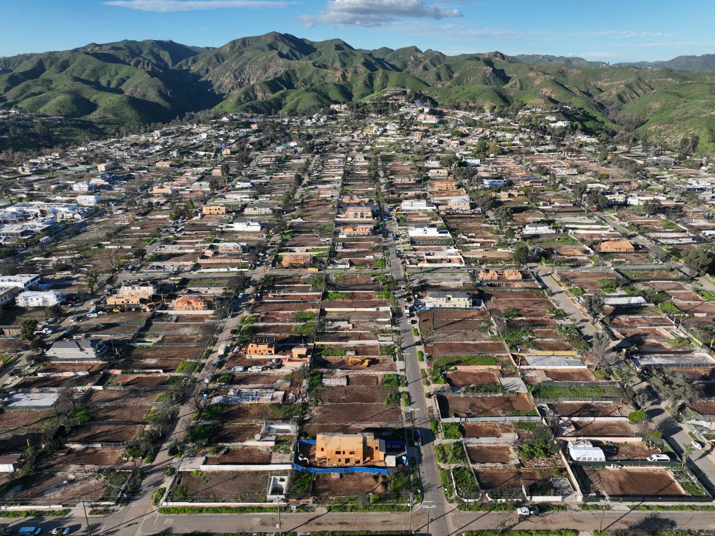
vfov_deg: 56.8
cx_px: 358
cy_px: 268
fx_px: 496
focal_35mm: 24
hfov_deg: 71.6
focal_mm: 12.29
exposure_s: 1/2000
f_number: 2.8
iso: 130
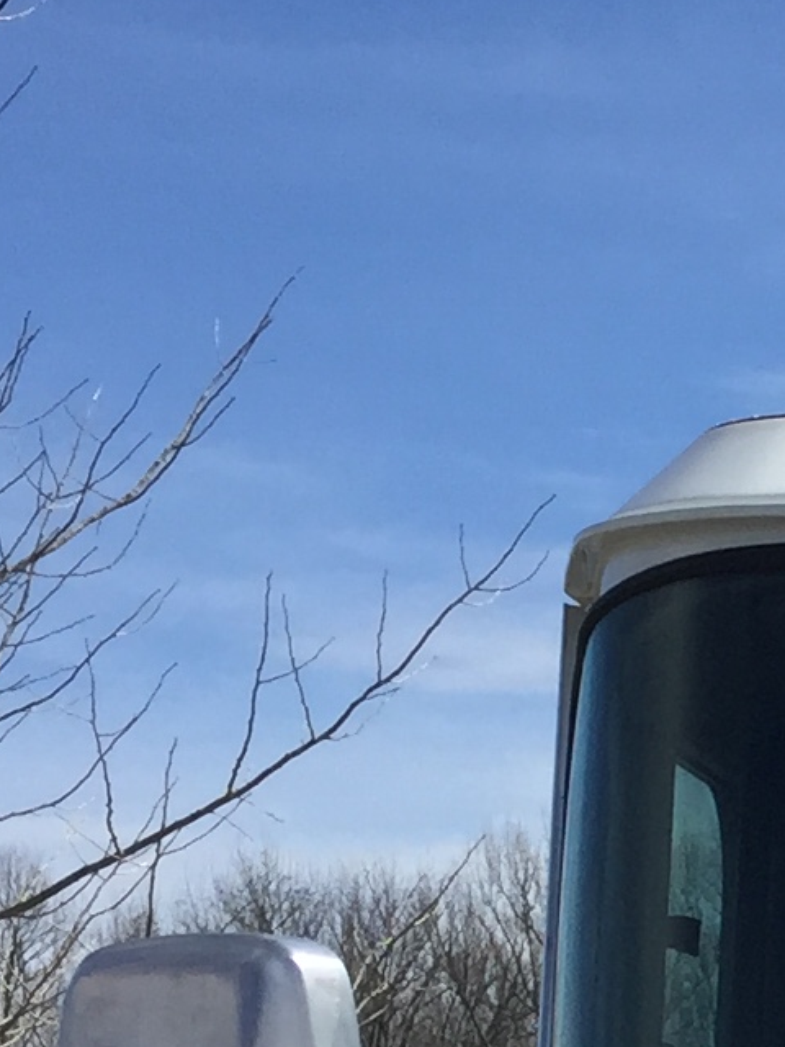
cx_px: 1891
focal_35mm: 148
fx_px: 4475
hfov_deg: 9.0
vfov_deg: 12.6
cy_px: 1605
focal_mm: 4.15
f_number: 2.2
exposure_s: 1/2198
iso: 32
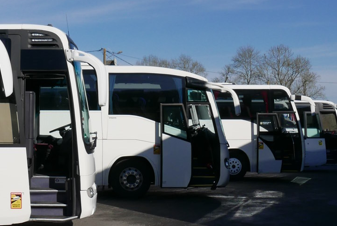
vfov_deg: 21.3
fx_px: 600
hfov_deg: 30.1
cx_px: 37
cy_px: 96
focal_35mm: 64
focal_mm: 10.9
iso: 200
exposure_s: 1/2000
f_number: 6.3
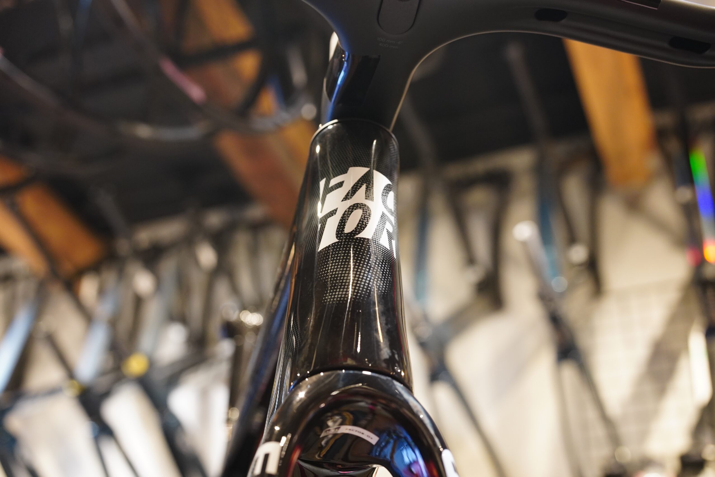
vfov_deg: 27.0
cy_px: 238
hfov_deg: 39.6
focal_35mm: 50
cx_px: 358
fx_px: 993
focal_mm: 50
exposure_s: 1/50
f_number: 5
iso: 2500
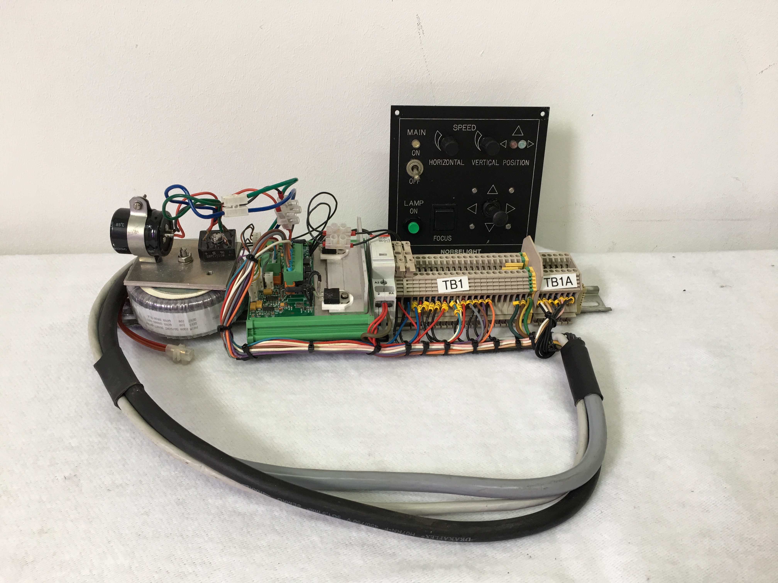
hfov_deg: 61.7
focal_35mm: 29
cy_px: 292
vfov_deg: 48.2
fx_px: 652
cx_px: 389
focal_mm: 4.15
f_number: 2.2
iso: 32
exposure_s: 1/33
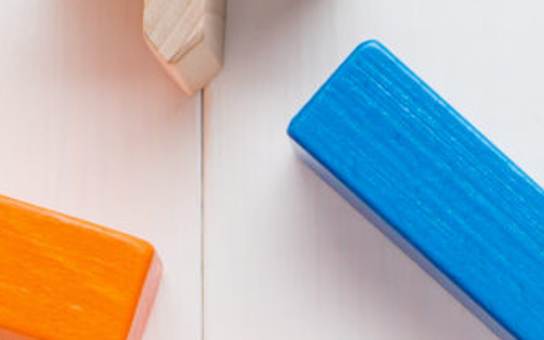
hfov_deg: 3.6
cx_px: 785
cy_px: 1062
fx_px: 8556
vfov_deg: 2.3
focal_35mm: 577
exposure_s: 1/125
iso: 100
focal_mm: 50
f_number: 8
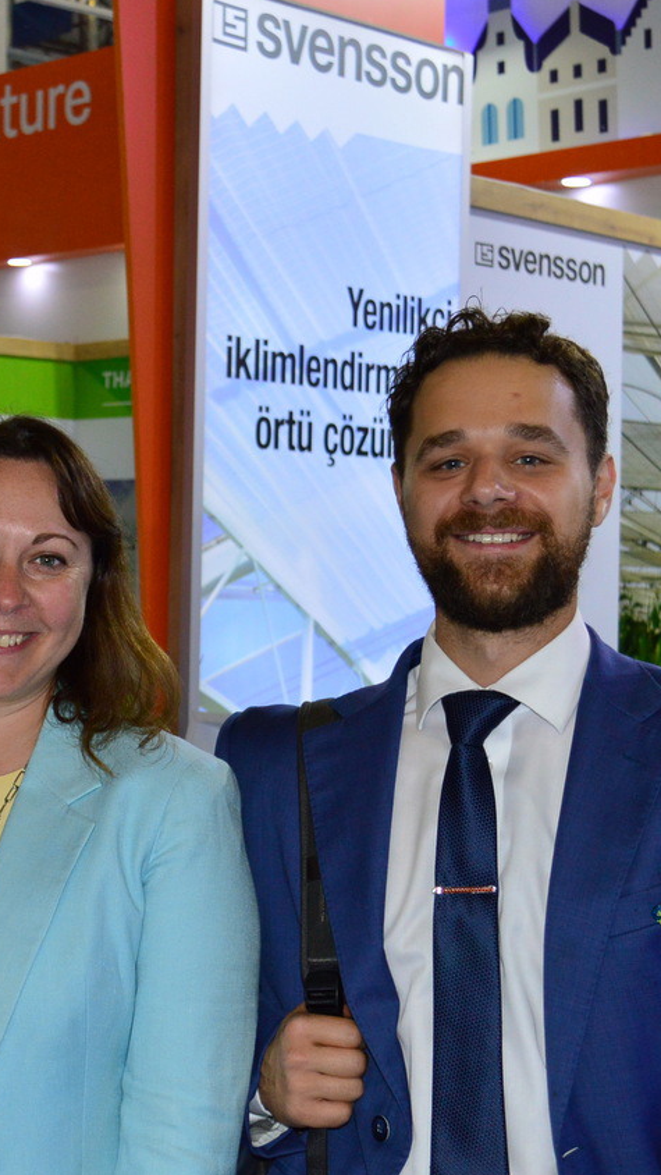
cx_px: 71
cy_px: 585
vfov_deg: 33.8
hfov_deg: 19.1
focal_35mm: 62
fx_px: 1931
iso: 560
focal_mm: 26
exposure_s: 1/125
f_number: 5.6
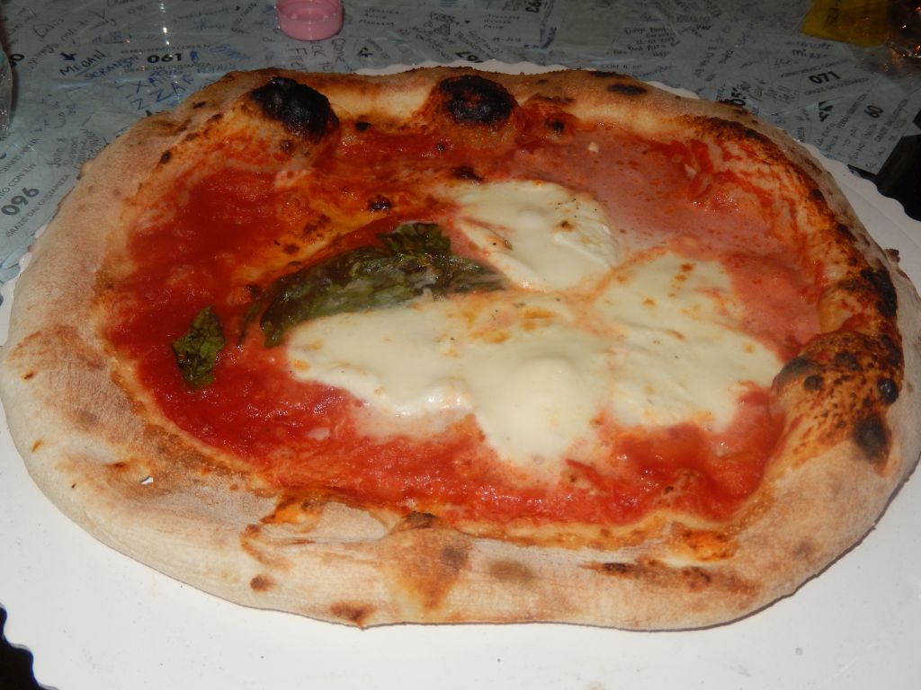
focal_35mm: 36
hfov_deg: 51.4
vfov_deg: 39.7
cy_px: 345
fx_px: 958
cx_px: 460
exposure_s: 1/30
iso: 200
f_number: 4
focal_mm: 6.5
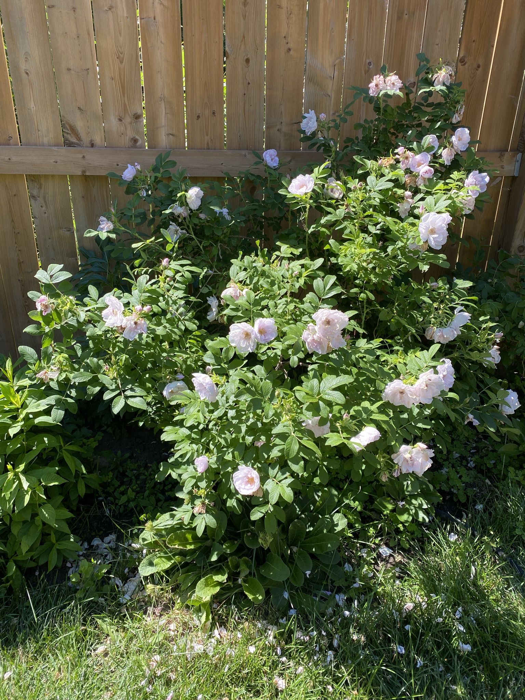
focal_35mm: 26
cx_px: 262
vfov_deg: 67.3
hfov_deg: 53.1
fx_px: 526
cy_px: 350
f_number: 1.8
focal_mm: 4.25
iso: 32
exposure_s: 1/620
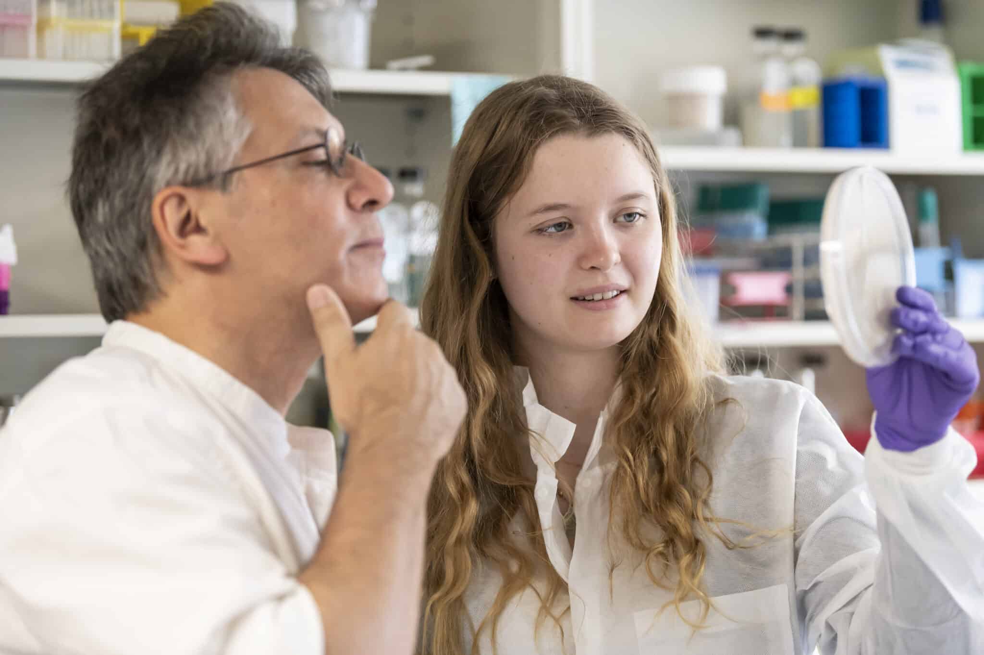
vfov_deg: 11.8
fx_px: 3169
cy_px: 328
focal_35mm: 116
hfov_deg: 17.7
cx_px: 492
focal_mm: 116
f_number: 2.8
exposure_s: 1/400
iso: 3200
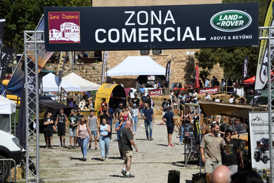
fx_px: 1370
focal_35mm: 180
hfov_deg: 11.4
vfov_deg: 7.6
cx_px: 137
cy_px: 92
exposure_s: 1/1250
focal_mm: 180
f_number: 9
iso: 320
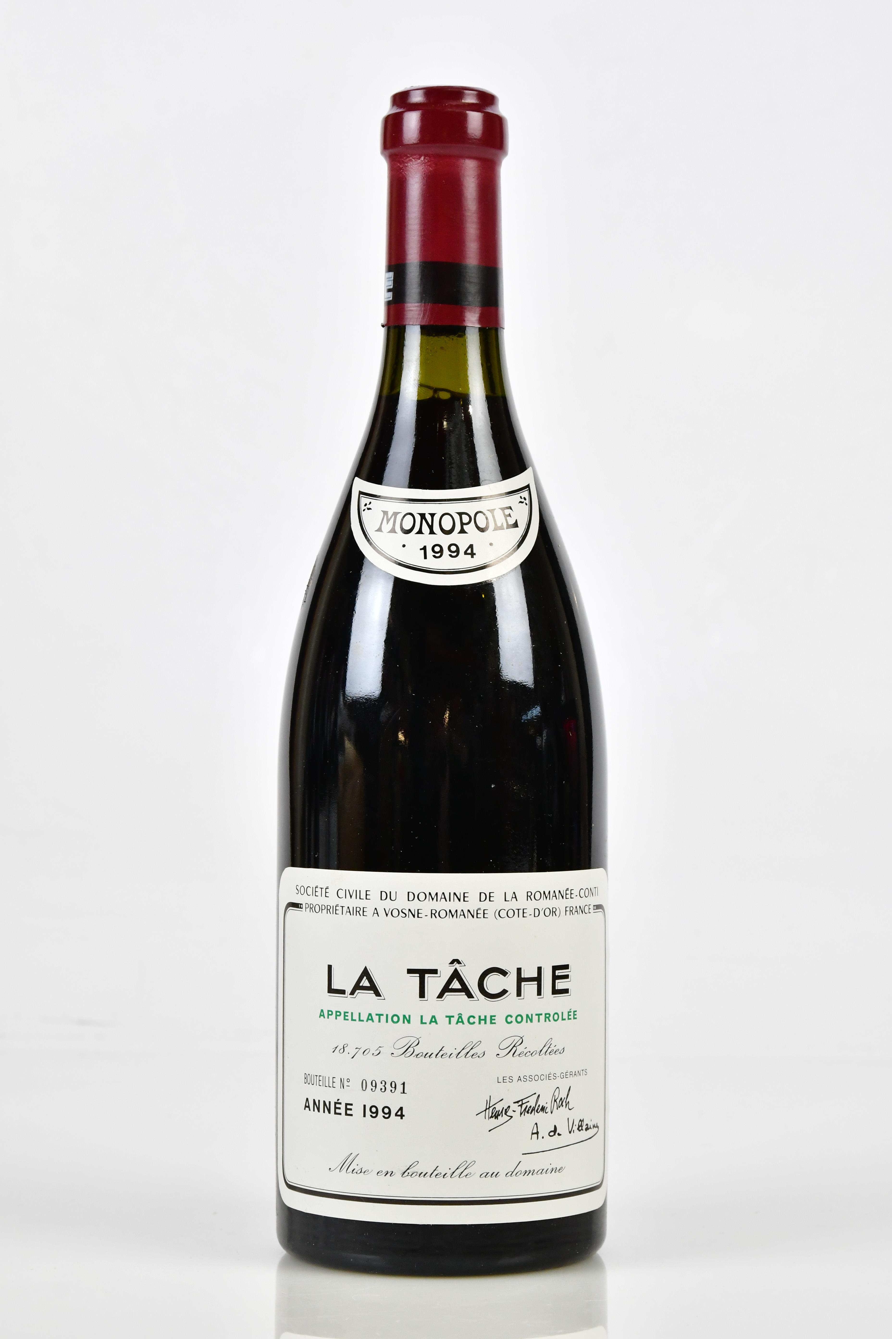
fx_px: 3456
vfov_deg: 21.9
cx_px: 446
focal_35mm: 93
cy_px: 670
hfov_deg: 14.7
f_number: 9
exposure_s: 1/100
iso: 1600
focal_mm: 62
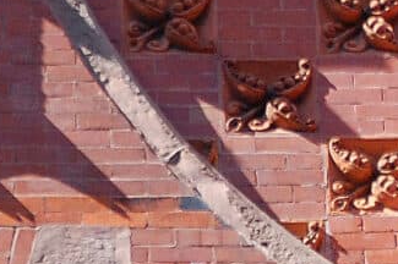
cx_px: -76
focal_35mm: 737
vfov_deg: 1.9
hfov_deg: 2.8
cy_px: 37
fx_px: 8140
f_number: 5.6
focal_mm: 78
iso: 400
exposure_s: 1/400
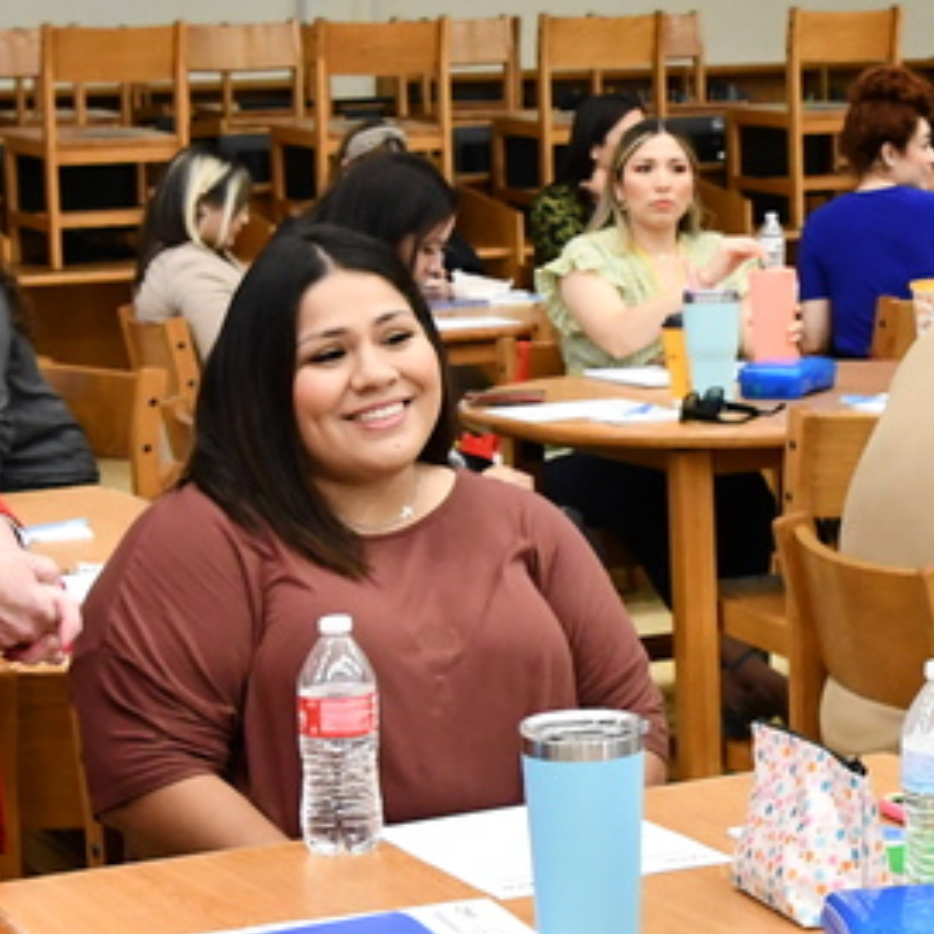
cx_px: 893
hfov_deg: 16.2
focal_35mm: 106
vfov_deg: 16.4
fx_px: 3236
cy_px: 419
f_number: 5.6
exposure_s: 1/125
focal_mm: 22
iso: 2500
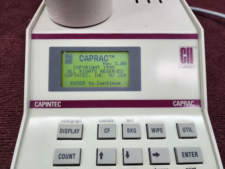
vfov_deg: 58.9
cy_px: 84
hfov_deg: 73.9
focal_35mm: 23
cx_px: 112
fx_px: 149
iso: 160
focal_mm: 6.4
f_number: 1.8
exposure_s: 1/120
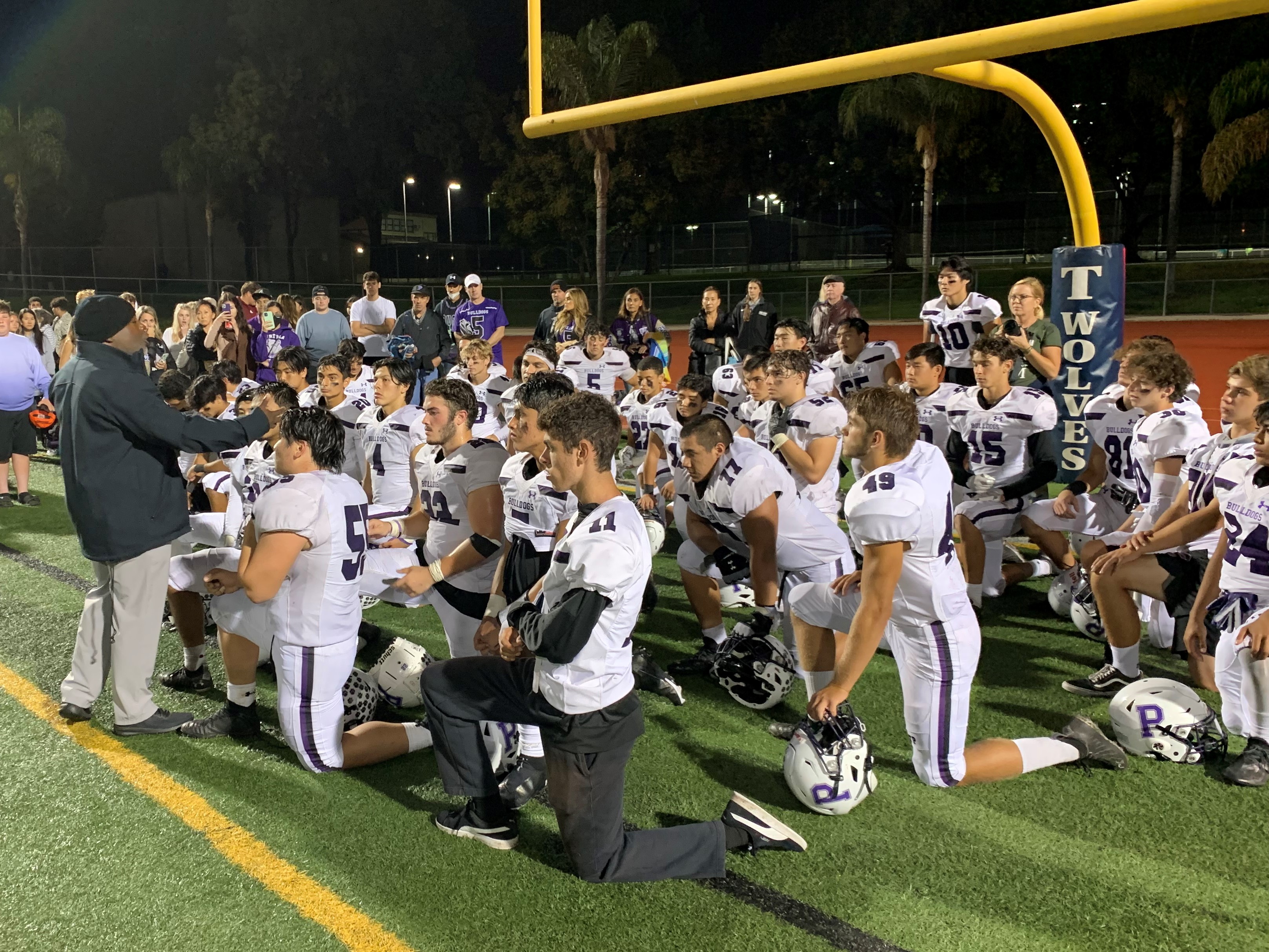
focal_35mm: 26
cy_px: 476
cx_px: 634
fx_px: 953
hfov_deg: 67.3
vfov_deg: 53.1
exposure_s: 1/60
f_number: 1.8
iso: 200
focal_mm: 4.25
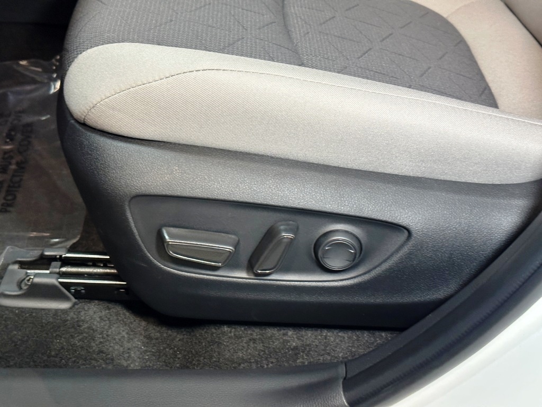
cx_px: 271
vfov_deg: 30.3
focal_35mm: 48
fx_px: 752
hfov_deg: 39.7
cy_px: 204
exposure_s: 1/40
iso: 400
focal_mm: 6.86
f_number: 1.78
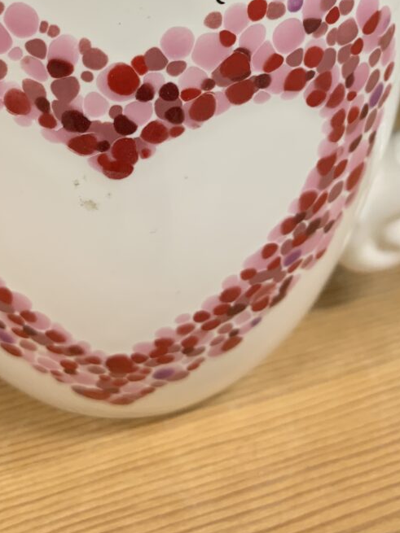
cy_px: -11
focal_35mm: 61
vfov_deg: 29.4
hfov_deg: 24.0
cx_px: 162
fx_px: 940
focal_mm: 4.25
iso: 100
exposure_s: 1/60
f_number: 1.8
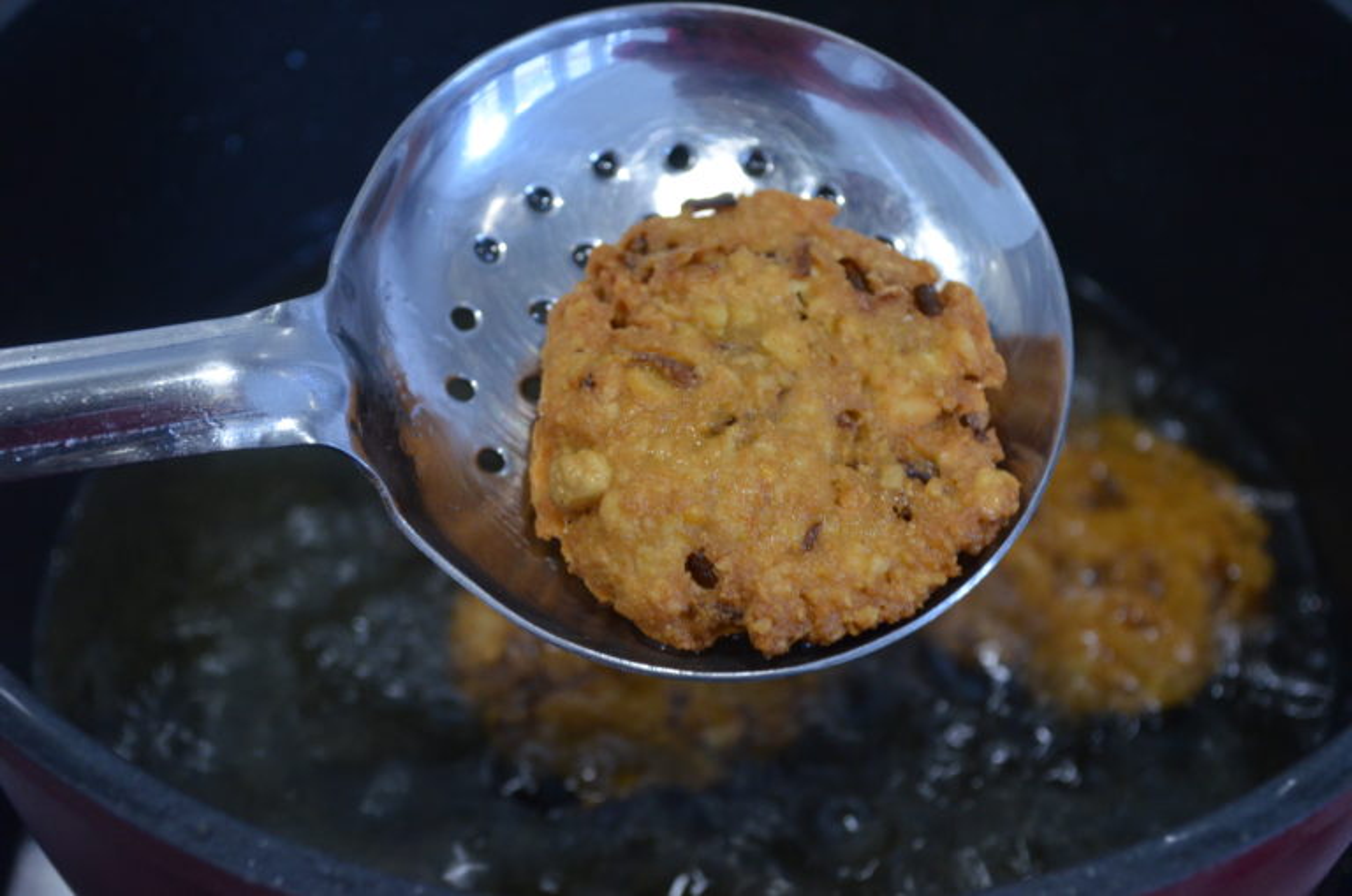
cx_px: 676
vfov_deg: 22.5
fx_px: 2249
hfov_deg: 33.5
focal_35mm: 60
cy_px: 448
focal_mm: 40
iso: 1400
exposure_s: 1/30
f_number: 5.3
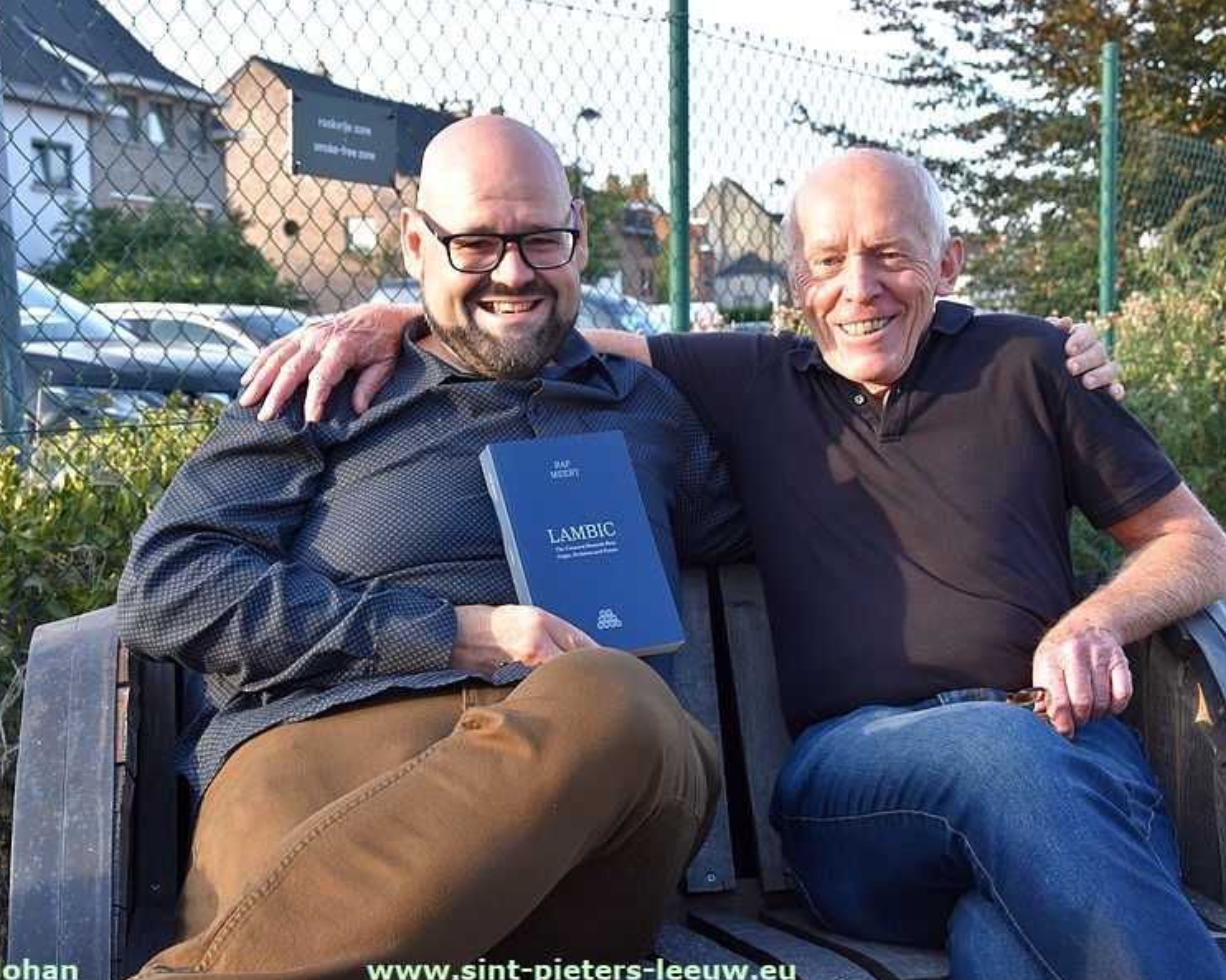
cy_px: 492
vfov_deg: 26.2
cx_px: 640
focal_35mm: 58
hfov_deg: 32.5
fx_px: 2104
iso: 400
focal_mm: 34
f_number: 6.3
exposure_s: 1/160
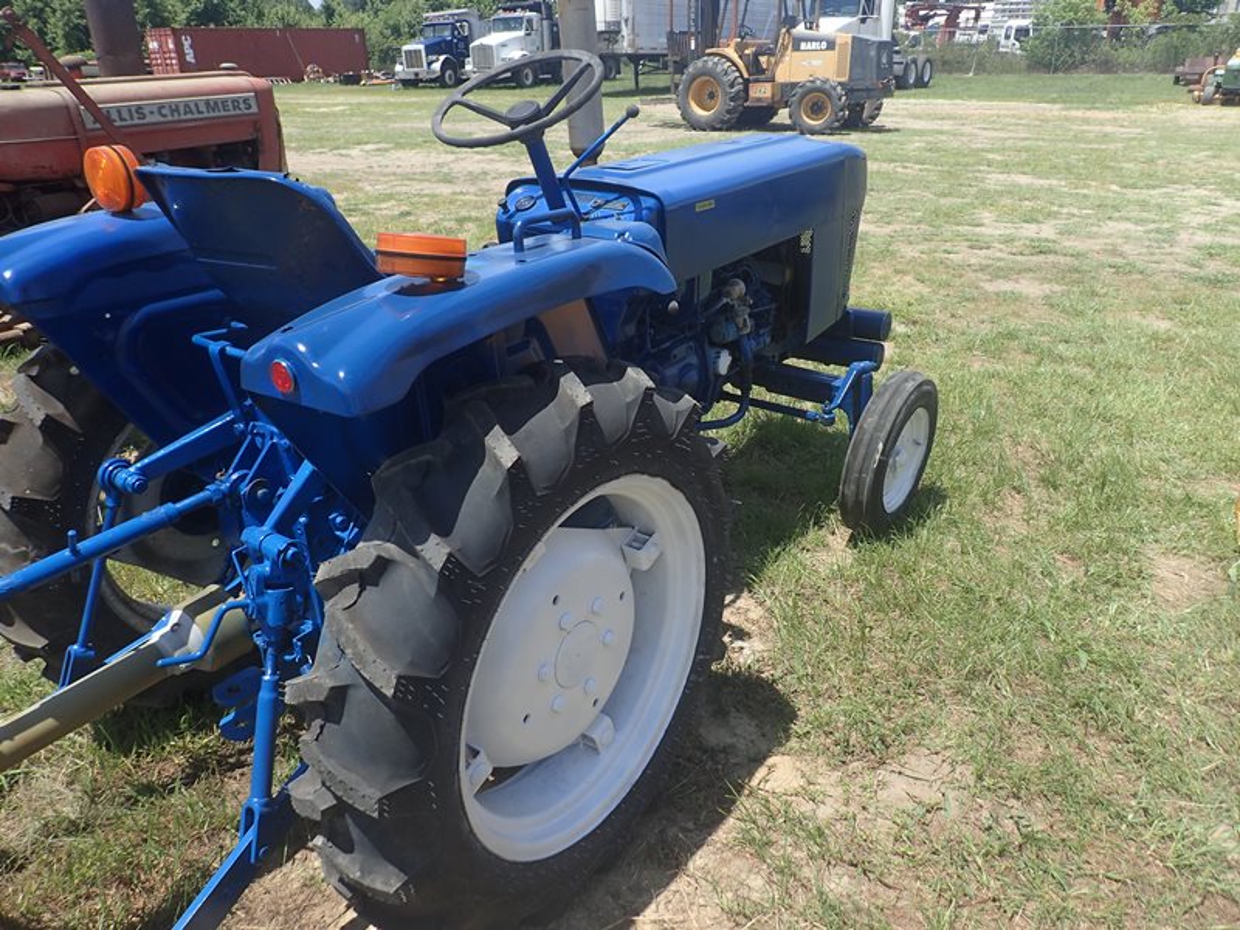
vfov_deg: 54.9
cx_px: 620
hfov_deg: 69.4
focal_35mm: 25
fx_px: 896
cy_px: 465
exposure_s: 1/1250
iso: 100
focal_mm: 4.5
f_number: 2.8
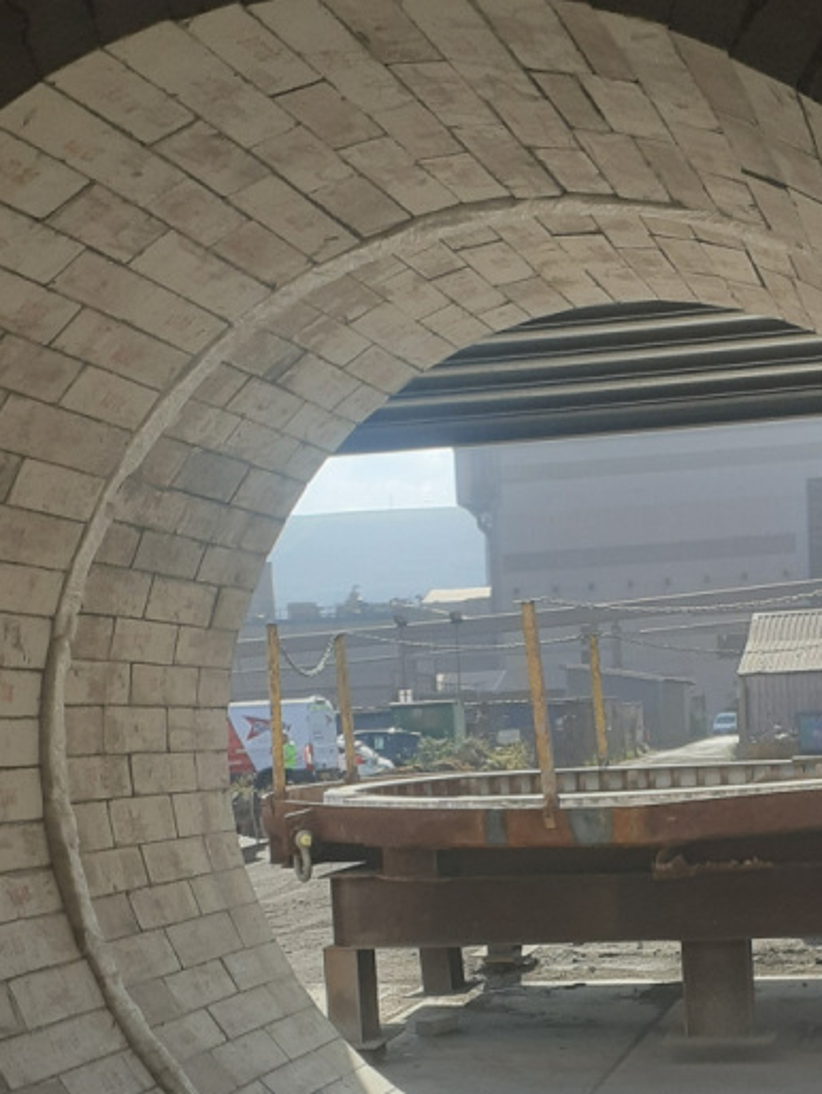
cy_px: 919
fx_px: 1993
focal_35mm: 63
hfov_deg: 23.3
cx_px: 496
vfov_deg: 29.8
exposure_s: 1/725
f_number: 1.9
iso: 40
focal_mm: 3.6
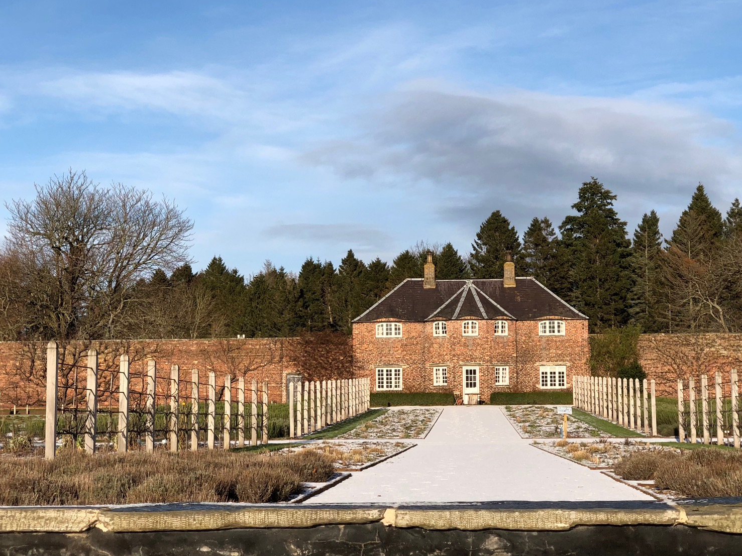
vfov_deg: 20.7
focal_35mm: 71
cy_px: 209
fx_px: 1522
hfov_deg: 27.3
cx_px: 450
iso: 16
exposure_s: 1/1230
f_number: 2.4
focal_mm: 6
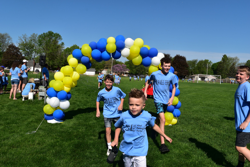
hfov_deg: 57.2
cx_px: 125
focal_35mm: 33
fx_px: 229
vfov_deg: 40.0
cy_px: 84
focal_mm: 22
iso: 200
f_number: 11
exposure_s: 1/500
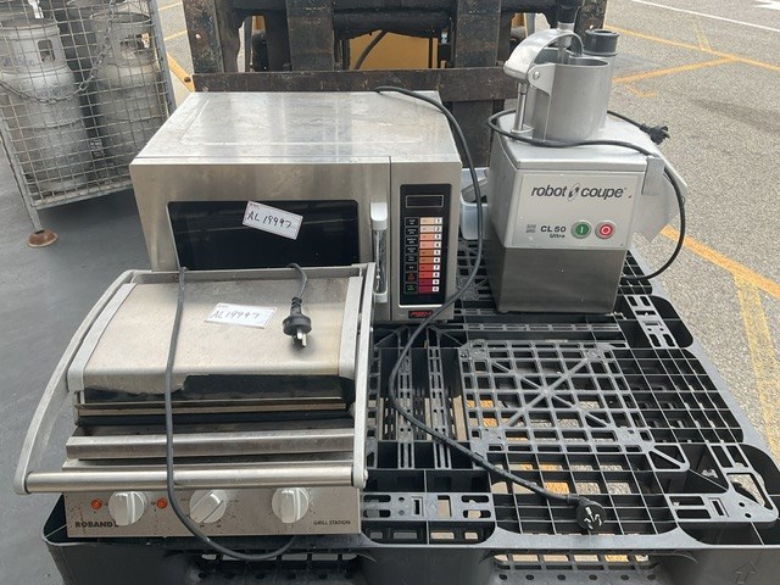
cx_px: 390
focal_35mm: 29
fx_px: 653
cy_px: 292
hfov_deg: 61.7
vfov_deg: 48.2
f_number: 1.8
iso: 16
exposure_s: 1/439
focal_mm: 3
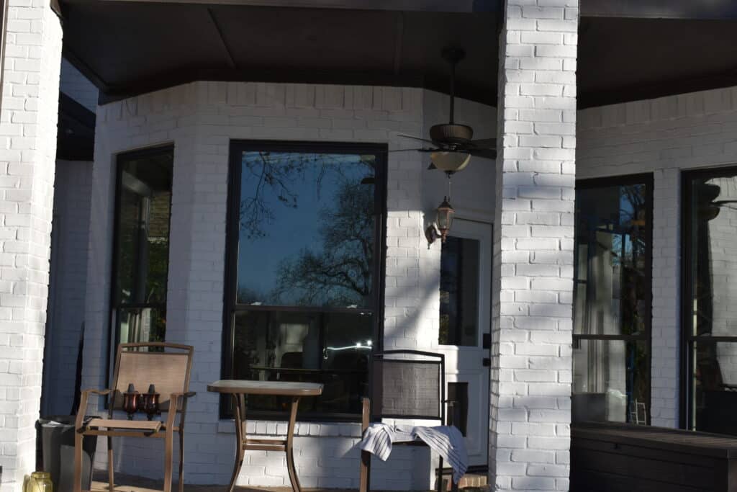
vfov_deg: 25.1
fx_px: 1106
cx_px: 368
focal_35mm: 54
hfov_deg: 36.9
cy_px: 246
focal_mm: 36
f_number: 10
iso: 100
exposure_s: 1/200
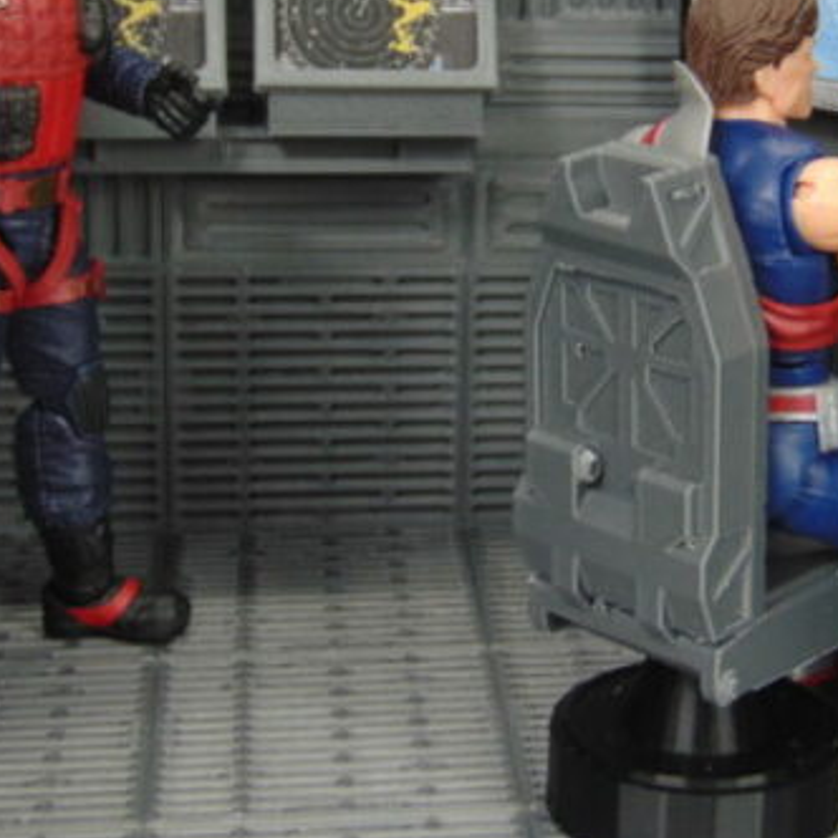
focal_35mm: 86
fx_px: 2355
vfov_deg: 20.1
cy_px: 303
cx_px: 712
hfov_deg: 19.9
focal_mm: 7.6
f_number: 3.3
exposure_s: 1/20
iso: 80
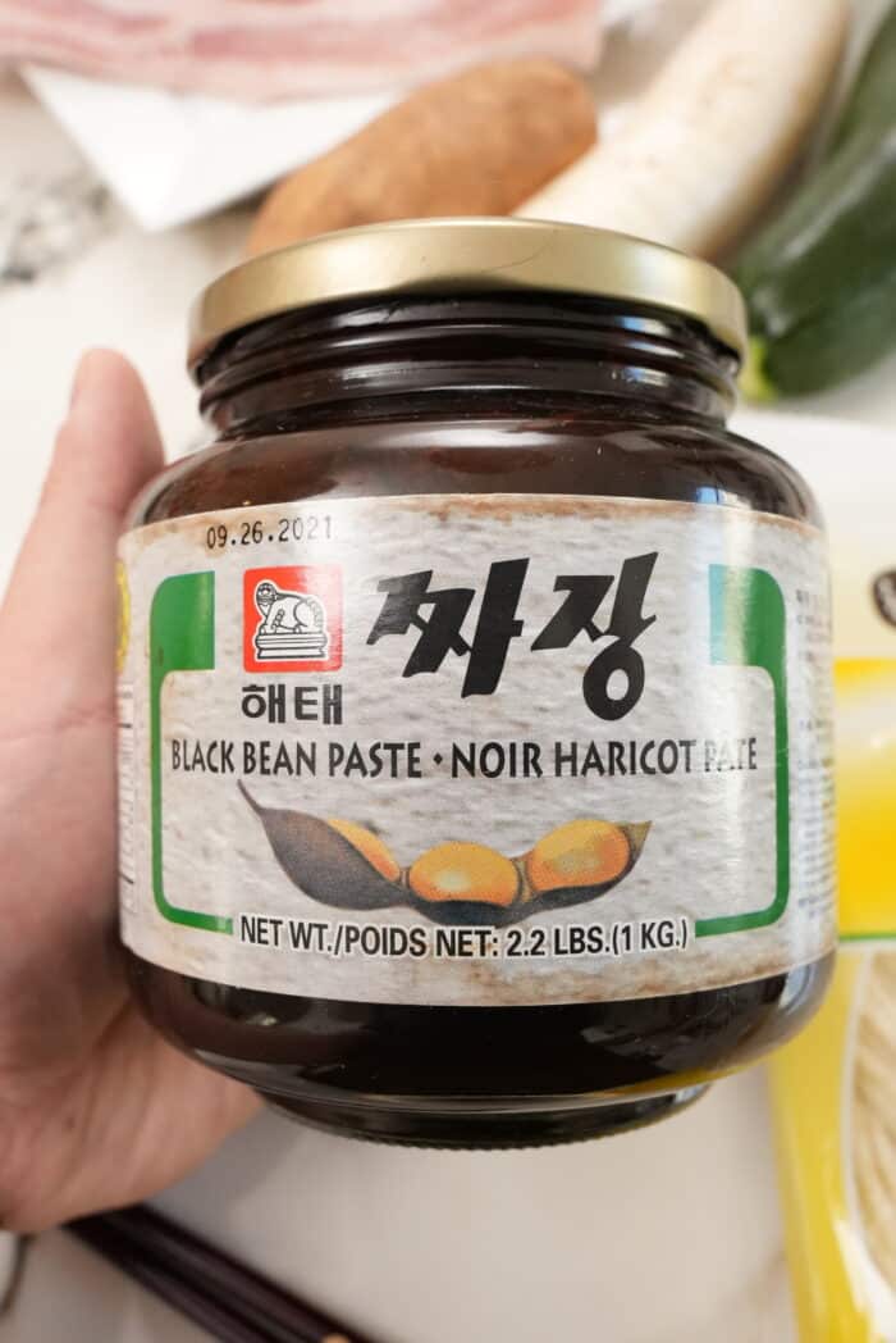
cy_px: 672
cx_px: 448
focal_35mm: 32
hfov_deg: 41.6
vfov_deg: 59.3
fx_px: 1178
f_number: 9
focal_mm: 31.6
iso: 6400
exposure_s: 1/200
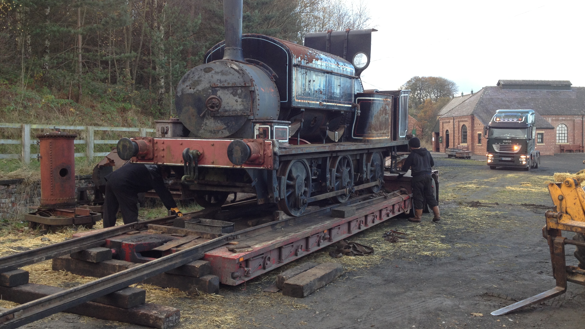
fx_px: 605
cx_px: 294
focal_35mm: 39
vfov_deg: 30.4
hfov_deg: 51.6
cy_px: 152
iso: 50
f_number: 2.4
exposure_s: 1/60
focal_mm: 4.28
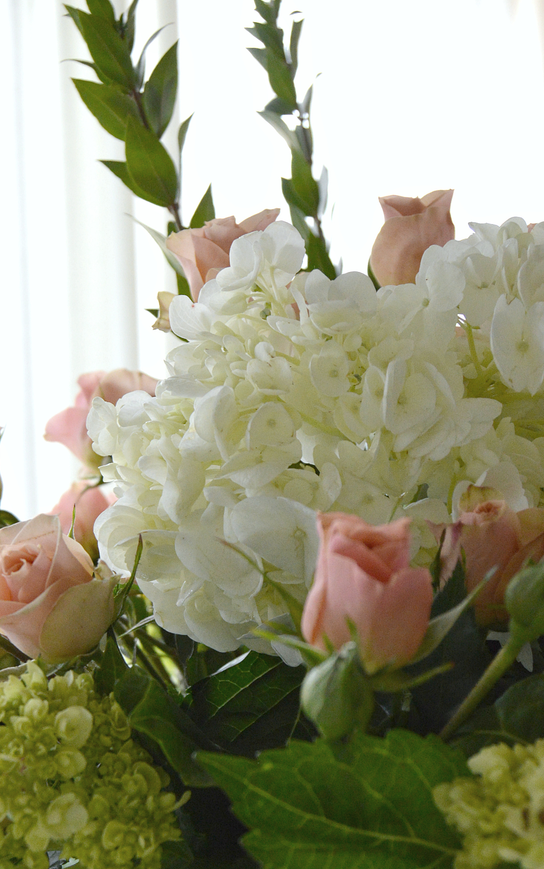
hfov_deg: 21.0
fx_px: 1446
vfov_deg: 33.4
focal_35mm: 61
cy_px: 517
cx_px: 109
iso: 800
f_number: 3.8
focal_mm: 24
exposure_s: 1/40
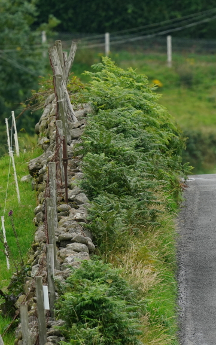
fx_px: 8969
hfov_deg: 1.4
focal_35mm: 953
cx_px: 227
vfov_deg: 2.2
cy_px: 175
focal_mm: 600
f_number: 8
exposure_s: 1/1000
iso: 2000
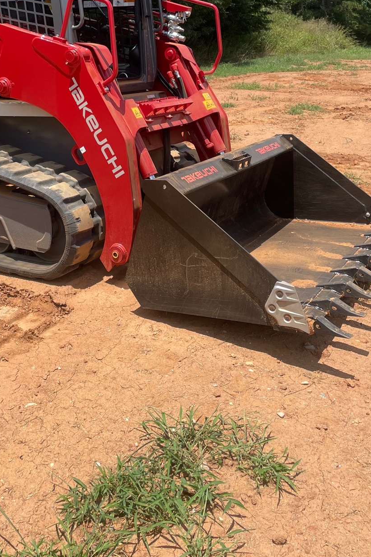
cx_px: 111
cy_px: 118
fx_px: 680
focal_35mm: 44
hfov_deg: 30.2
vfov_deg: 42.6
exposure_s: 1/2882
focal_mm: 4.2
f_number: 1.6
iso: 32
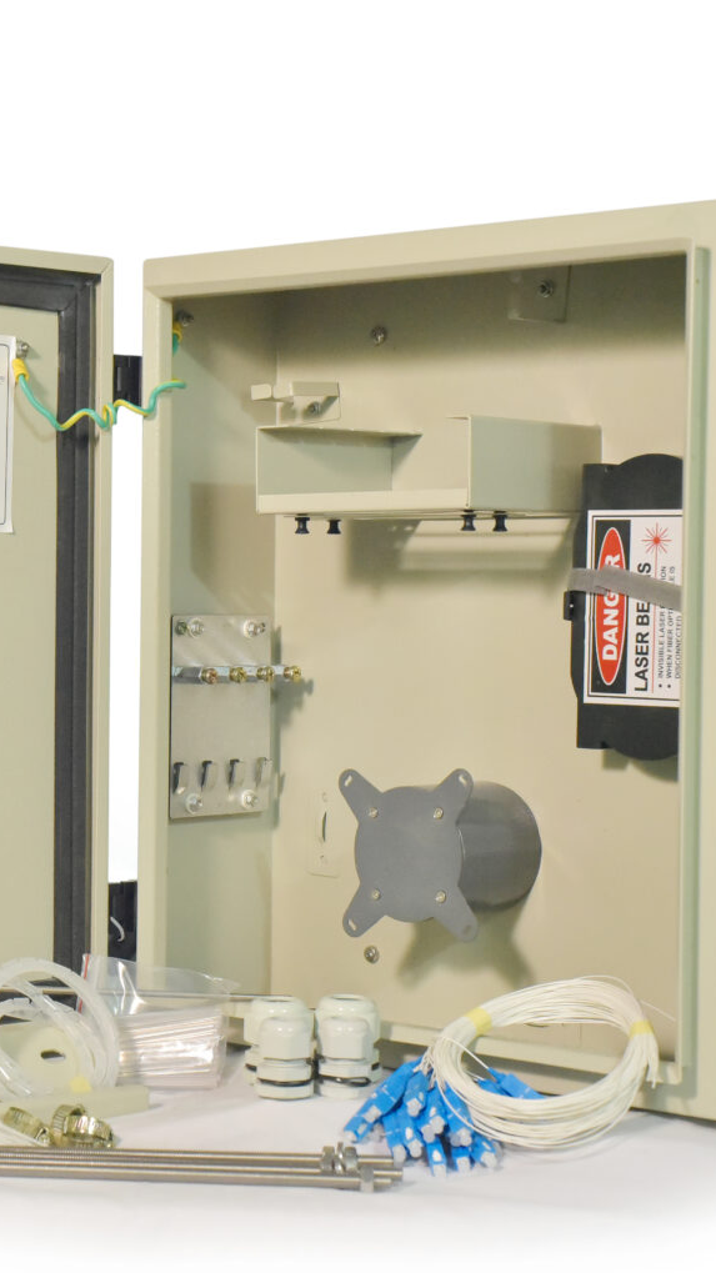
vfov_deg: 26.9
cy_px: 638
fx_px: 2667
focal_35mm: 79
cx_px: 84
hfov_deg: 15.1
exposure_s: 1/80
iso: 6400
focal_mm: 50
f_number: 7.1
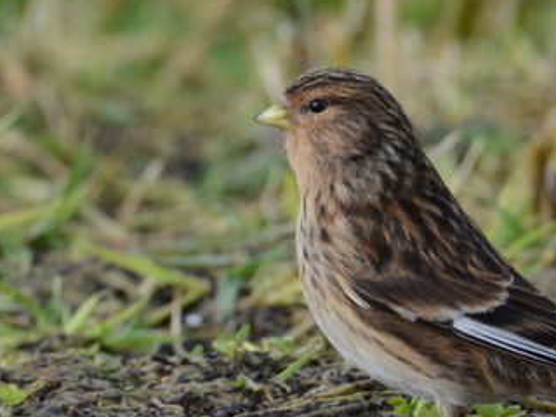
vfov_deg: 1.0
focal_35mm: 1438
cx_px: 328
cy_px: 301
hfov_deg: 1.4
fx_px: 23097
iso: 1250
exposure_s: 1/2000
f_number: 7.1
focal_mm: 500
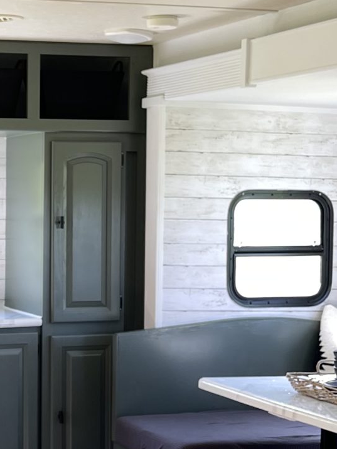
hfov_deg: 15.5
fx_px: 1207
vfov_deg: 21.1
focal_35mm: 93
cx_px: -33
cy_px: 261
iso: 64
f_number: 1.6
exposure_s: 1/121
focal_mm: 5.1
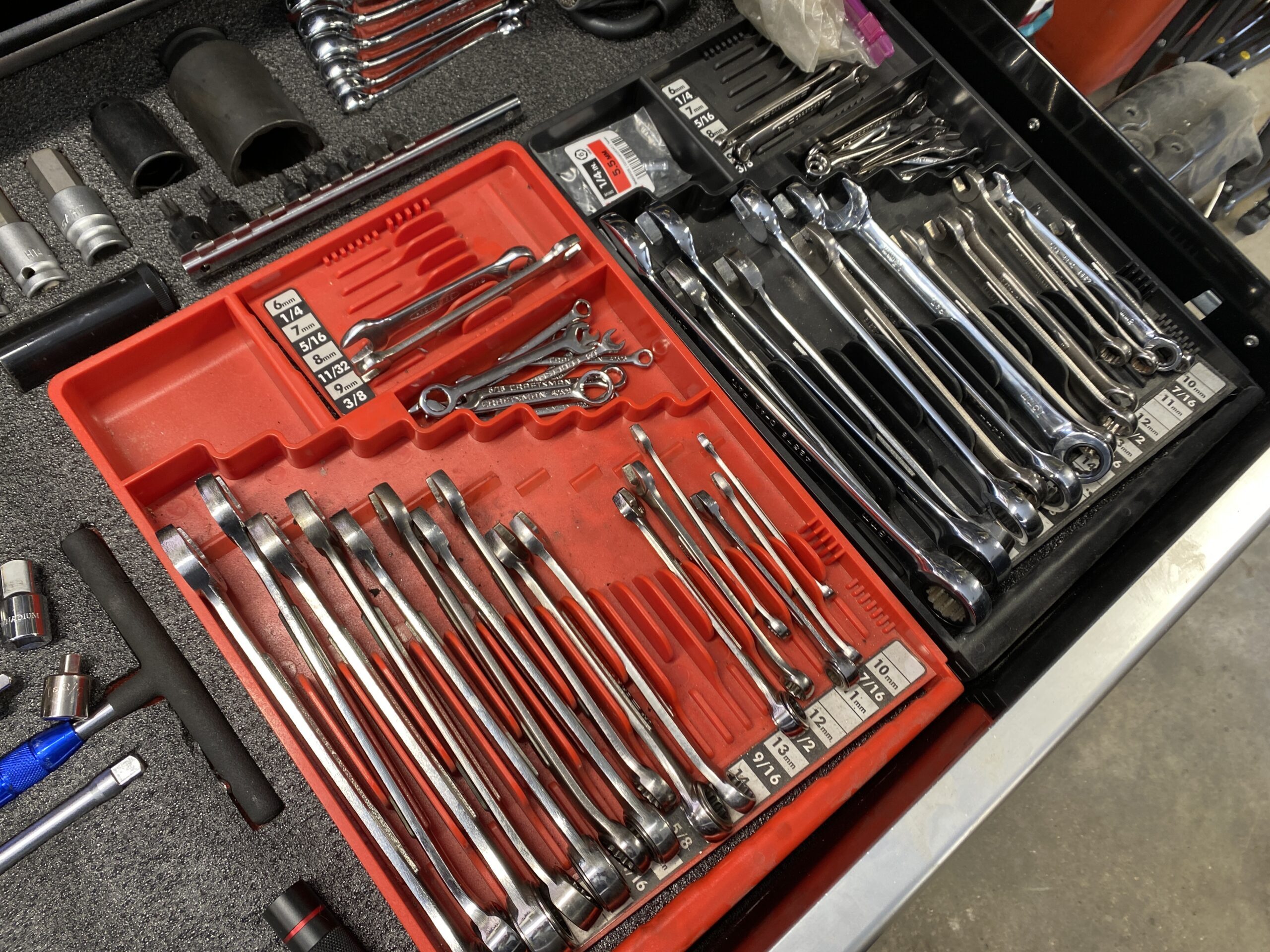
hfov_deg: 67.3
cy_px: 476
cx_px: 635
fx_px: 954
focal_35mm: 26
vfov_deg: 53.1
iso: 80
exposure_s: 1/60
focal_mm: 4.25
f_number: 1.8
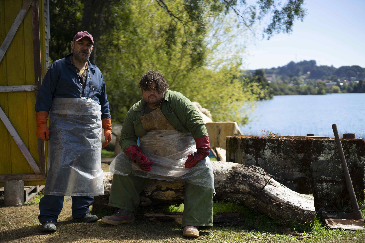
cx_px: 182
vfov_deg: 27.0
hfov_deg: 39.6
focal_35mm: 50
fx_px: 507
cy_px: 122
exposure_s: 1/6400
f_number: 2.5
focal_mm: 50
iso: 400
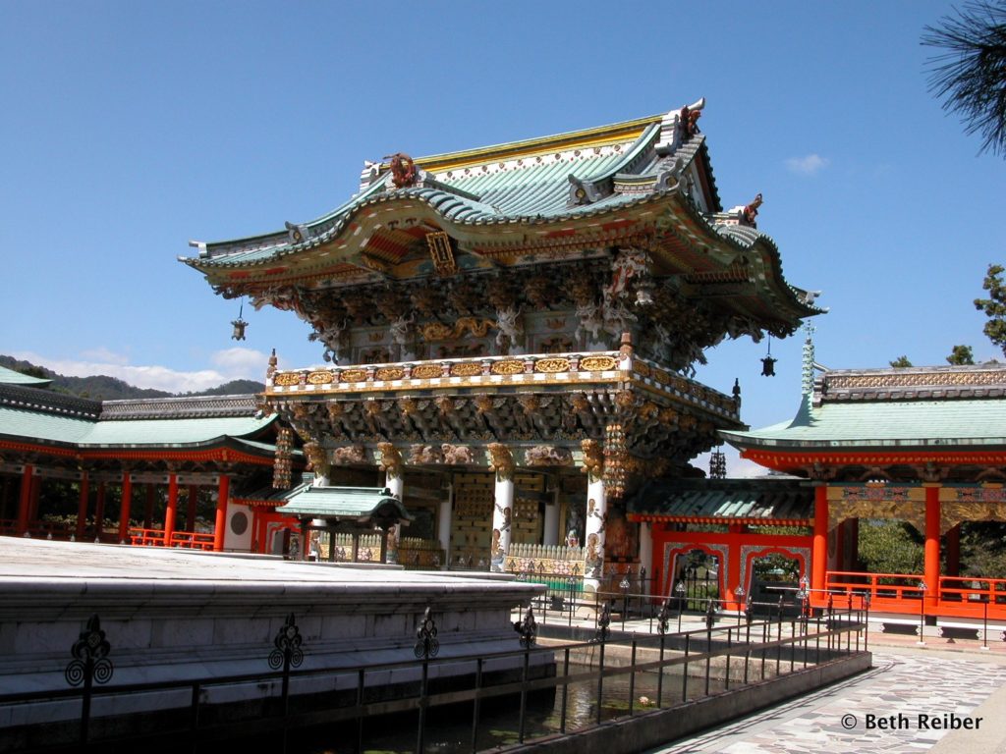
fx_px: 1017
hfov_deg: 52.6
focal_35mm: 35
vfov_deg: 40.7
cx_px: 503
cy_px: 377
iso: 100
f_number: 6.3
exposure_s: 1/308
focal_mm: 8.9
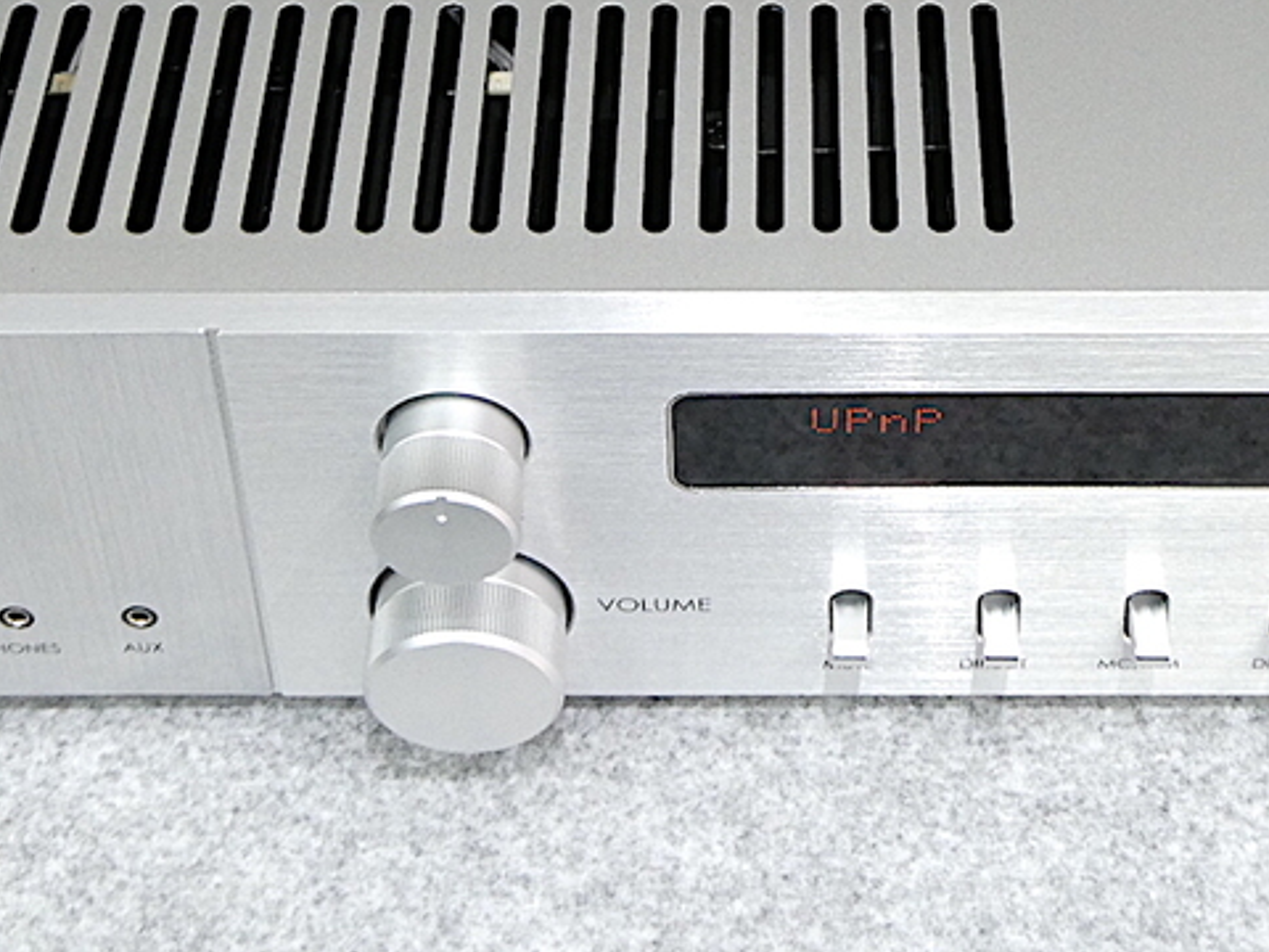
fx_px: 2933
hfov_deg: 24.4
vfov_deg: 18.0
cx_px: 738
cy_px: 8
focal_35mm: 80
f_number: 4
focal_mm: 7.2
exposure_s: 1/15
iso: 400
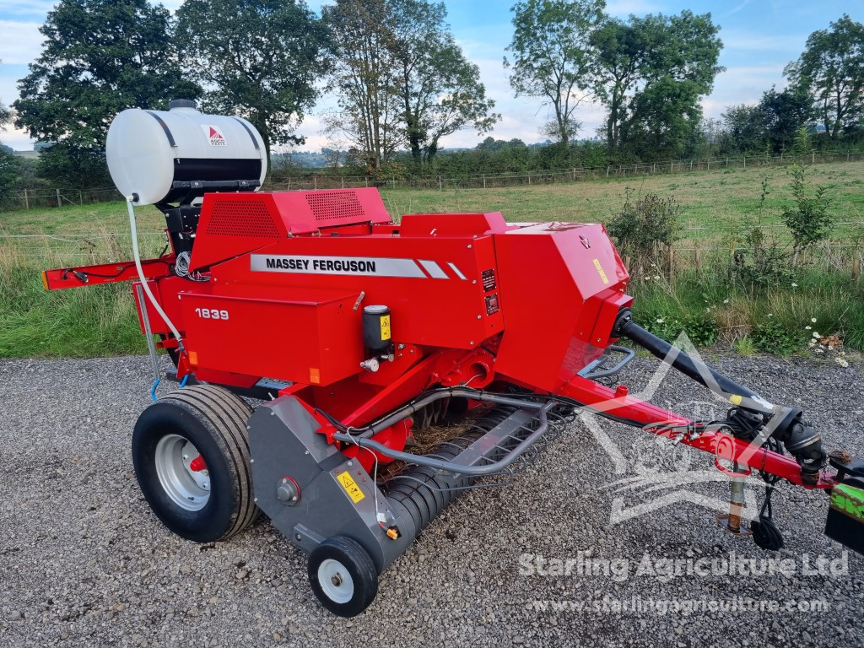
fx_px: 649
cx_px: 432
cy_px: 324
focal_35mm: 26
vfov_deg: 53.1
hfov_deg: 67.3
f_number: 1.8
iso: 50
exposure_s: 1/662
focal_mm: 5.4
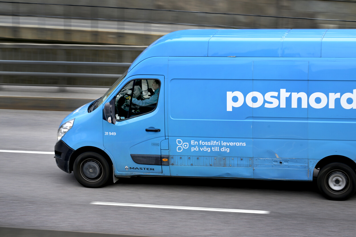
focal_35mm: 105
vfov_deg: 13.0
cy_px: 118
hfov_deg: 19.5
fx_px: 1038
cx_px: 178
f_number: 10
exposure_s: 1/125
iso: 180
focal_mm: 105
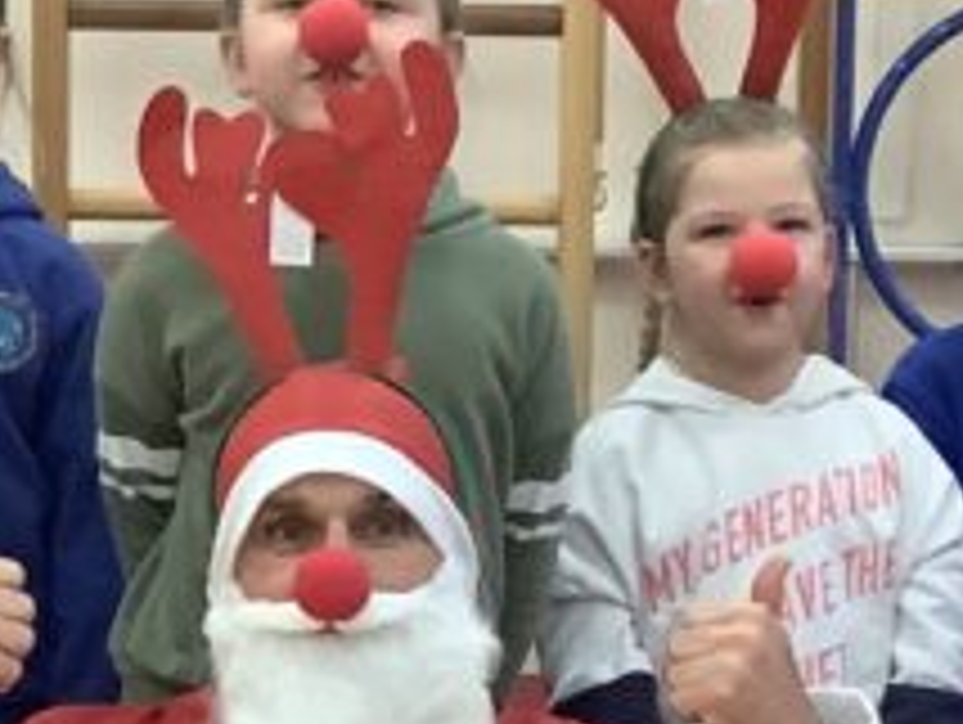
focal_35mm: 148
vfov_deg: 10.0
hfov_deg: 13.3
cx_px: 428
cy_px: 670
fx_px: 4122
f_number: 2.4
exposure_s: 1/50
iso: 200
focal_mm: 3.3
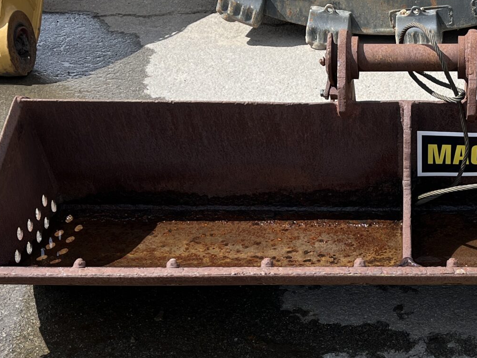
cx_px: 411
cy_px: 268
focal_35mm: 66
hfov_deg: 28.5
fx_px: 909
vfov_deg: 22.1
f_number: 1.6
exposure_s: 1/2755
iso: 50
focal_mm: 5.1
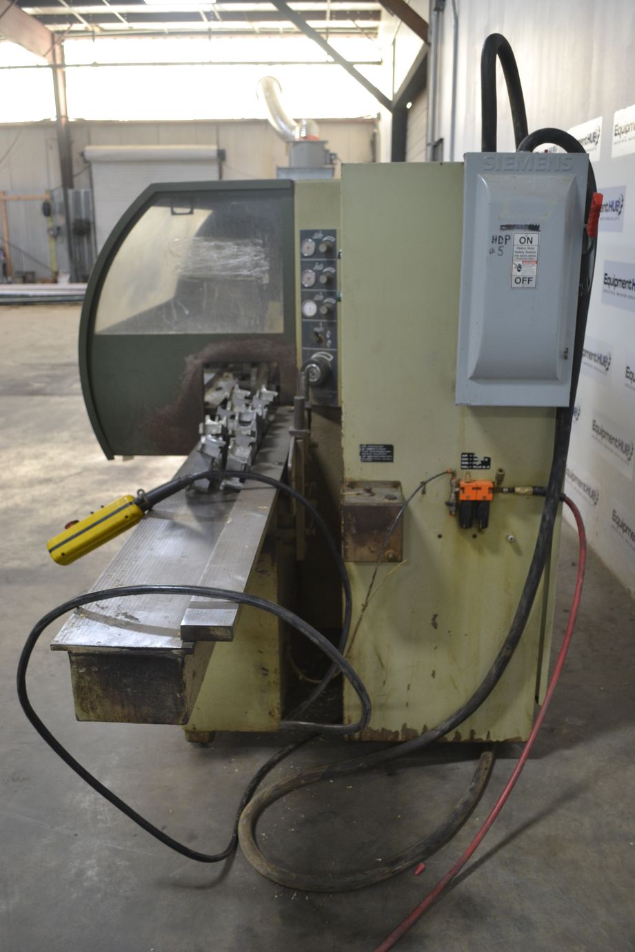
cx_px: 318
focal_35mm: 30
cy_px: 476
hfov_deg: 43.6
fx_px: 794
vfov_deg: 61.9
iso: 400
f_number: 3.8
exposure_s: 1/50
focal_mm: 20
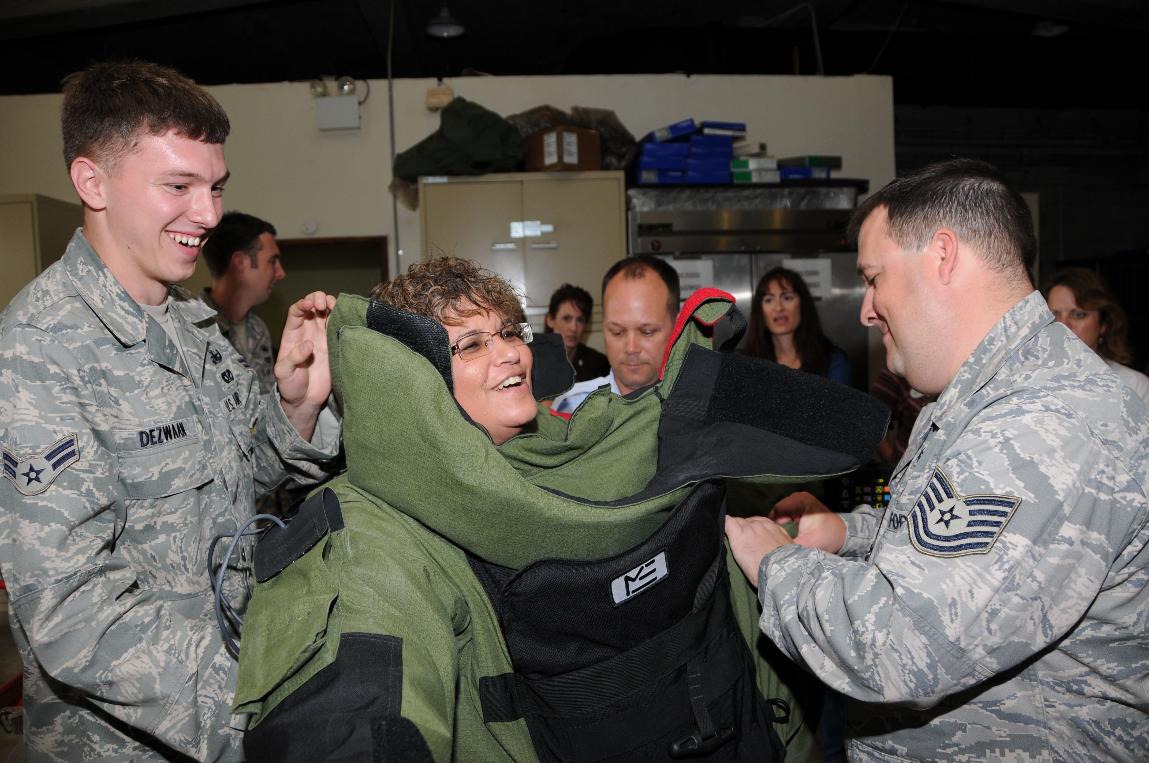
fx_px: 861
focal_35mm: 27
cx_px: 574
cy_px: 382
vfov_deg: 47.8
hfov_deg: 67.4
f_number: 4
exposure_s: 1/100
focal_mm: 18
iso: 250
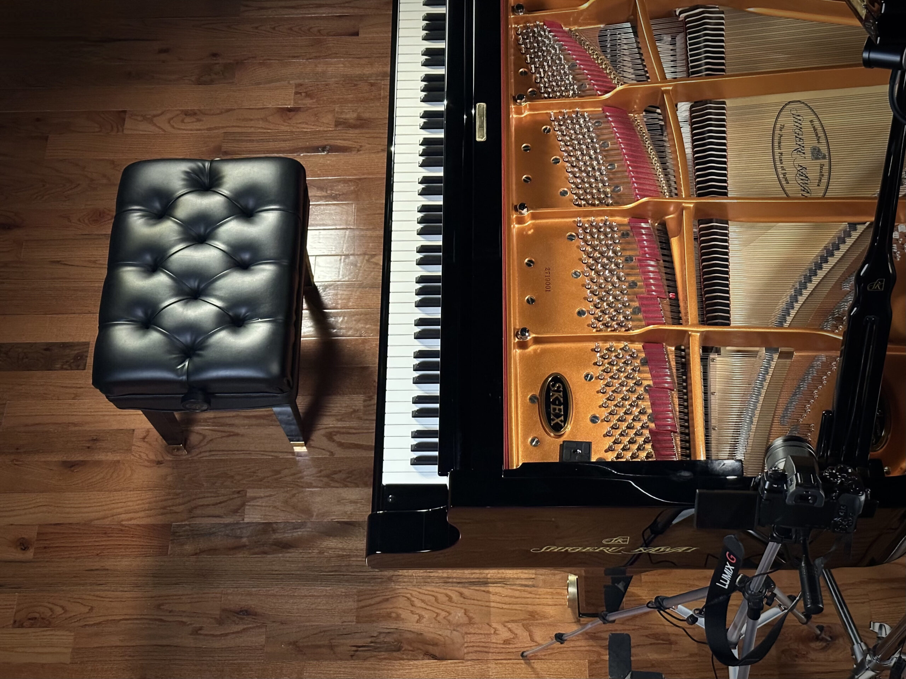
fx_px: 1256
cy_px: 340
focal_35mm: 48
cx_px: 453
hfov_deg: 39.7
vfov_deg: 30.3
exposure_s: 1/30
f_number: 1.78
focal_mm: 6.86
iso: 500
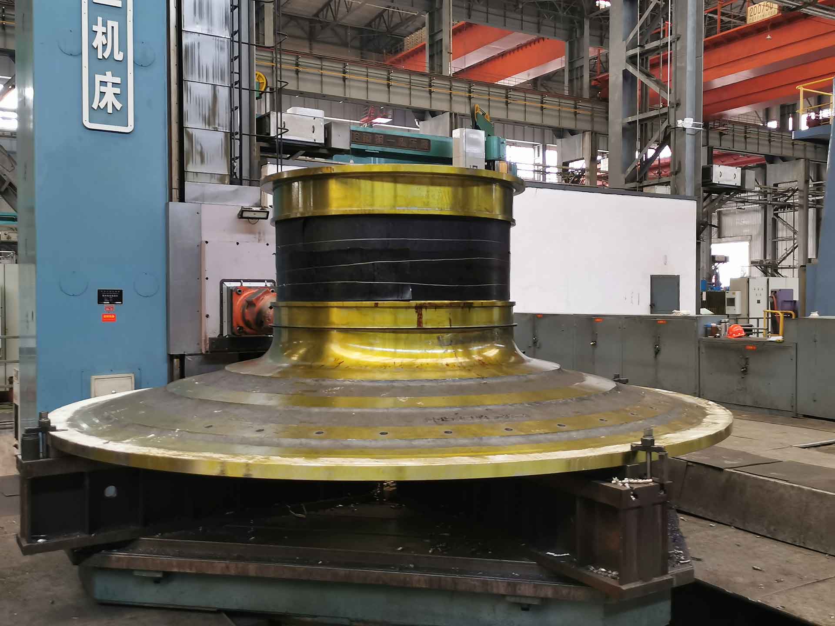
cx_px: 418
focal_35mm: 34
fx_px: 820
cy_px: 313
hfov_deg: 54.0
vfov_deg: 41.8
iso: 125
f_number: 1.8
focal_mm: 5.58
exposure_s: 1/50
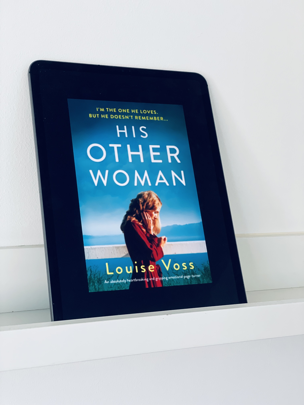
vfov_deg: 36.8
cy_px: 202
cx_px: 152
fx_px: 609
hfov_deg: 28.0
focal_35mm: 52
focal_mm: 6
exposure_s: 1/69
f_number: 2
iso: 250
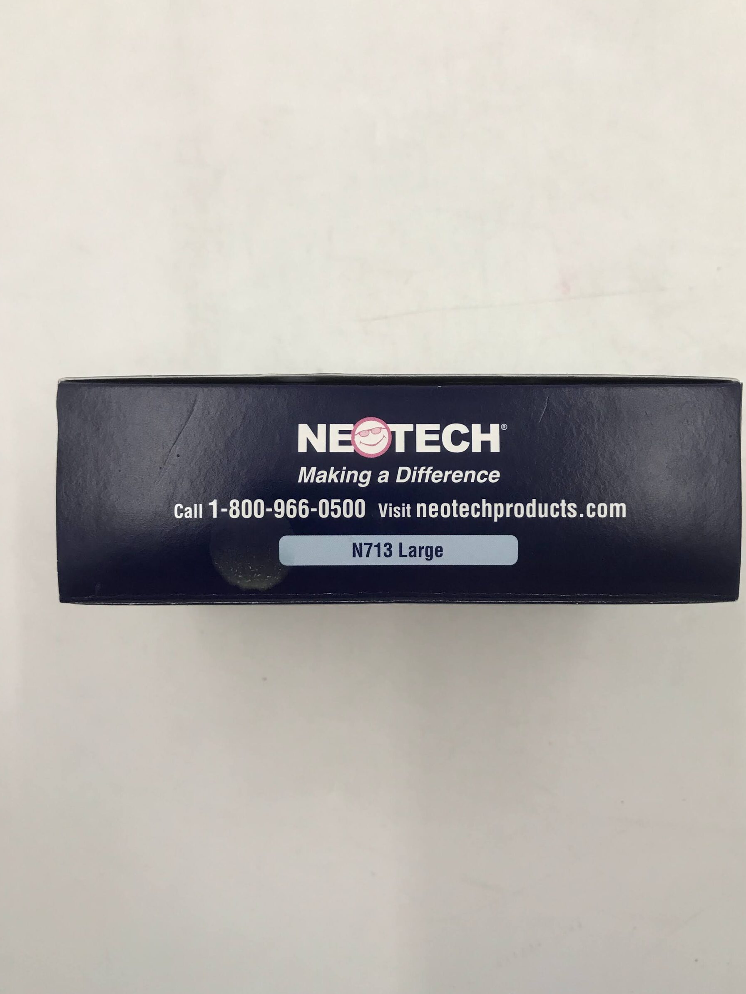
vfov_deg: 60.0
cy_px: 483
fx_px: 862
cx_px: 396
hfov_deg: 46.8
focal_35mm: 30
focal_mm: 3.99
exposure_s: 1/30
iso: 25
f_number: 1.8
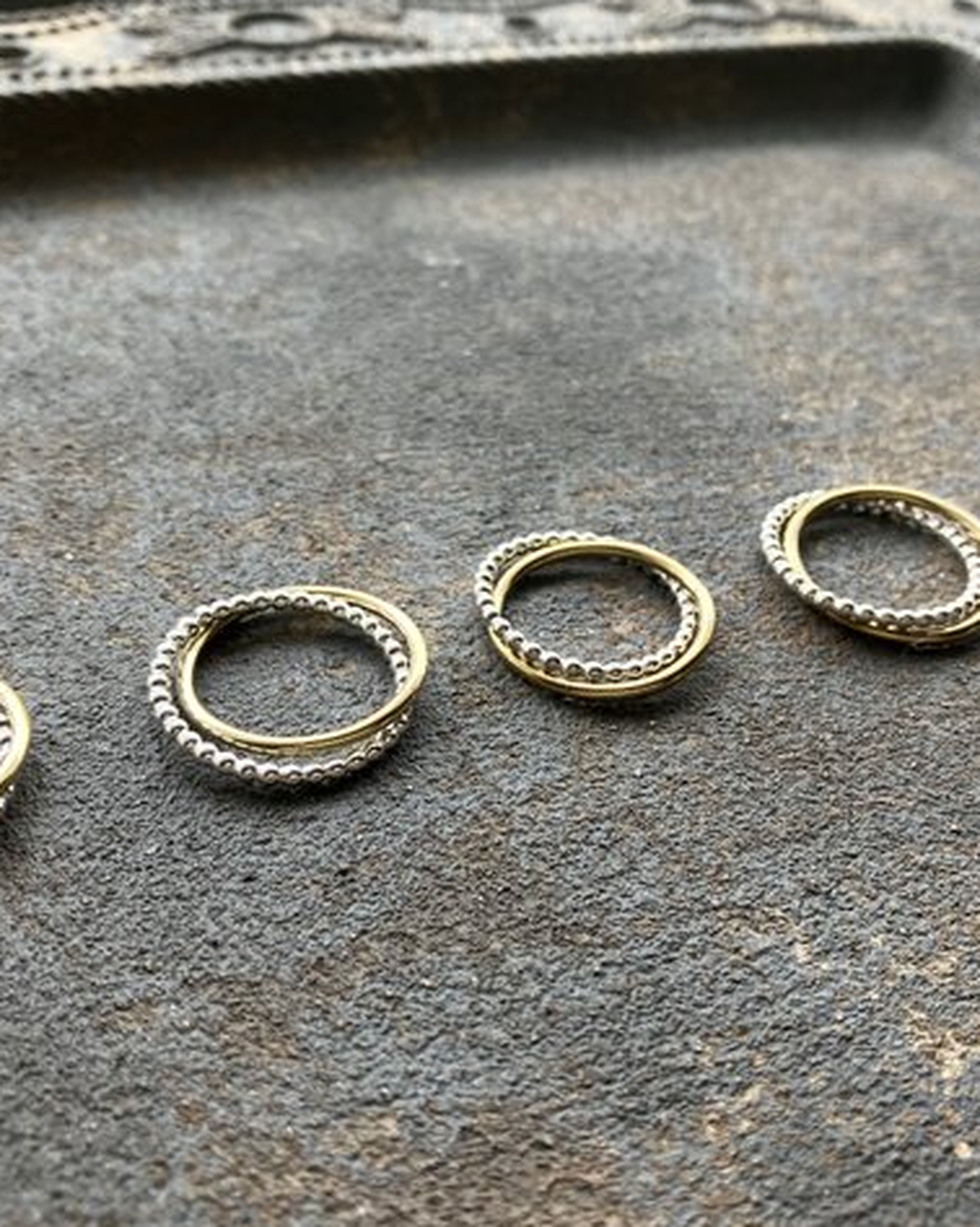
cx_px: 521
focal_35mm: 37
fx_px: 1342
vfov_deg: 49.1
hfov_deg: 40.1
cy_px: 615
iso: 64
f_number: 1.8
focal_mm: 3.99
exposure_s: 1/121
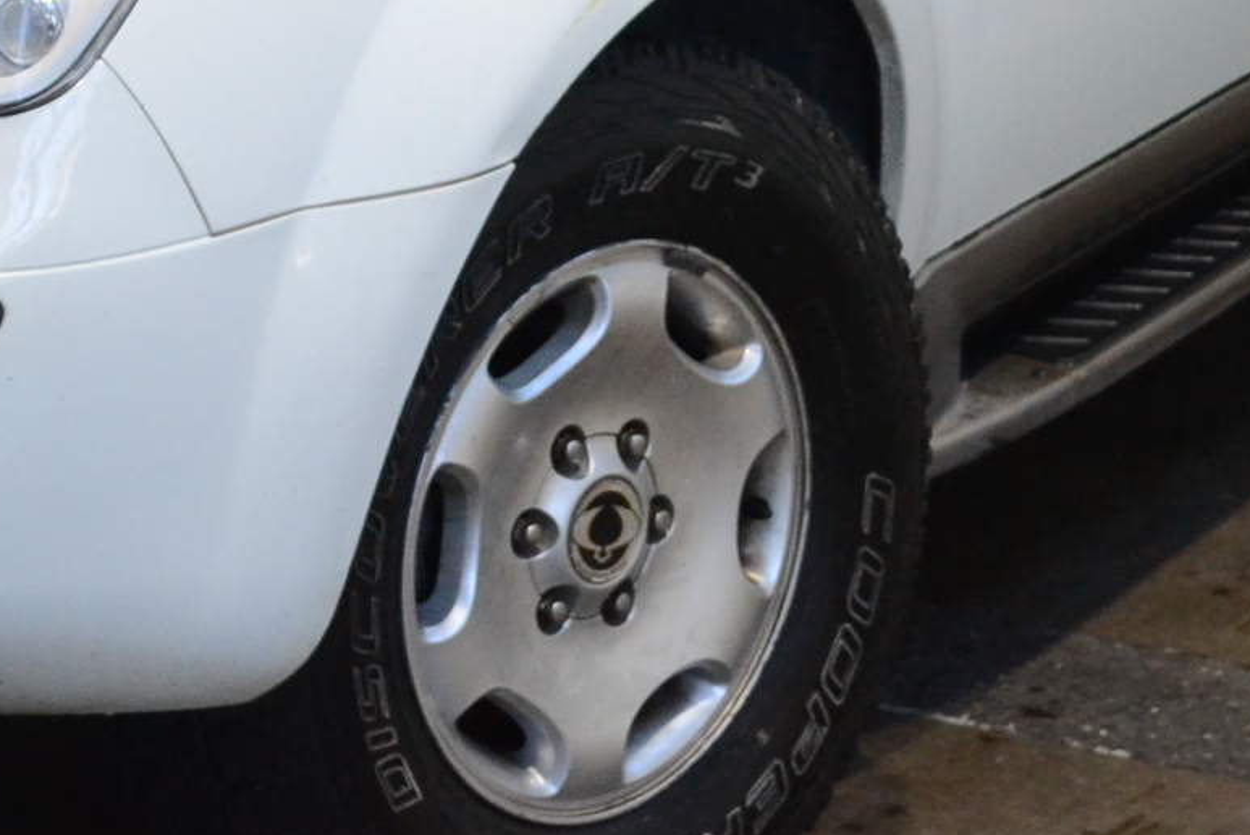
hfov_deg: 14.2
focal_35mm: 143
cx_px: 129
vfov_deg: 9.4
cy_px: -272
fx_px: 4967
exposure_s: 1/200
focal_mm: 32
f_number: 4.8
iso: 1600
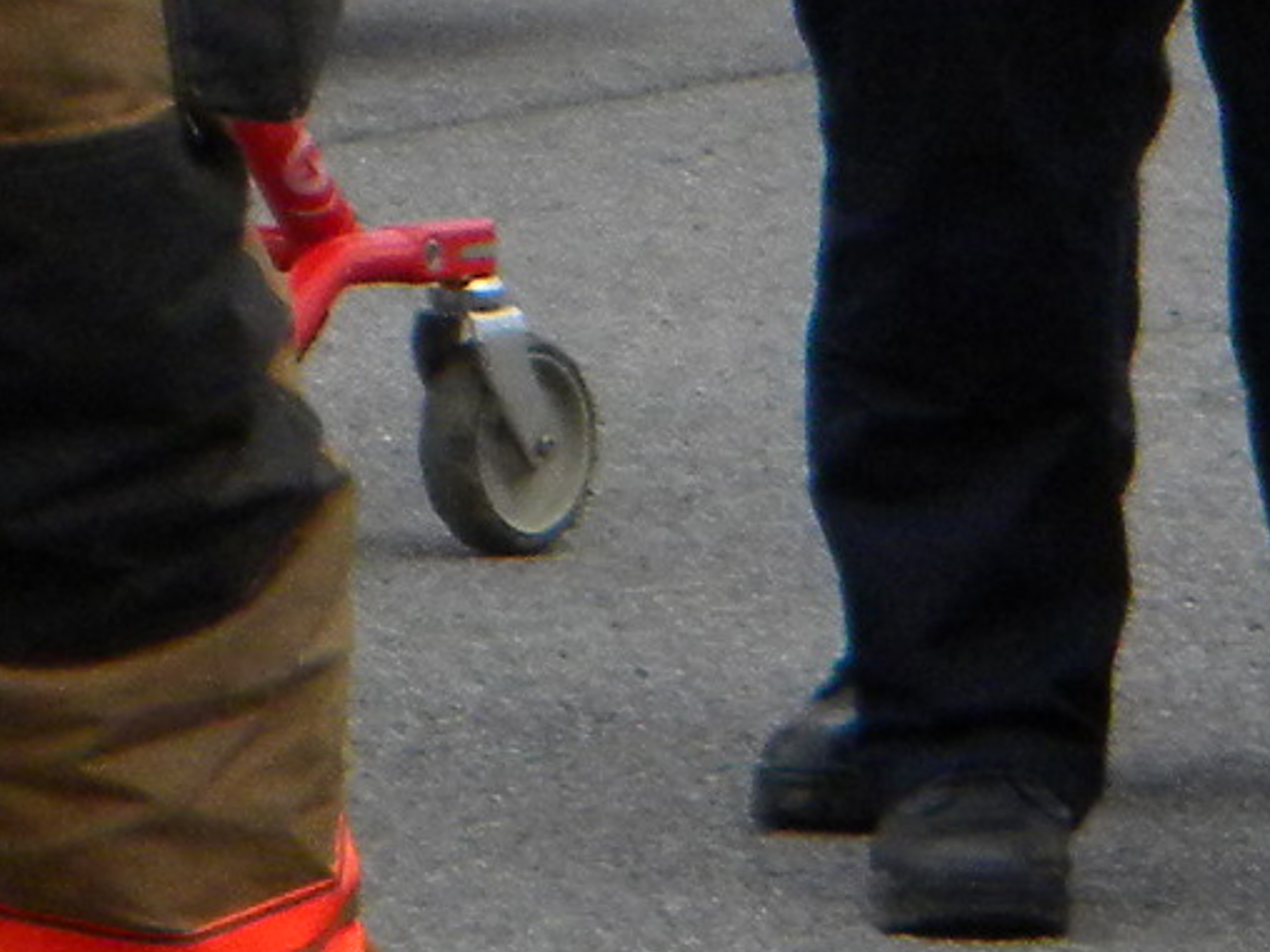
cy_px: -1462
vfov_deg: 2.7
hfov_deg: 3.7
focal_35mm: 536
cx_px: -795
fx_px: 19665
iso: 263
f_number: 4.7
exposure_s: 1/520
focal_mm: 19
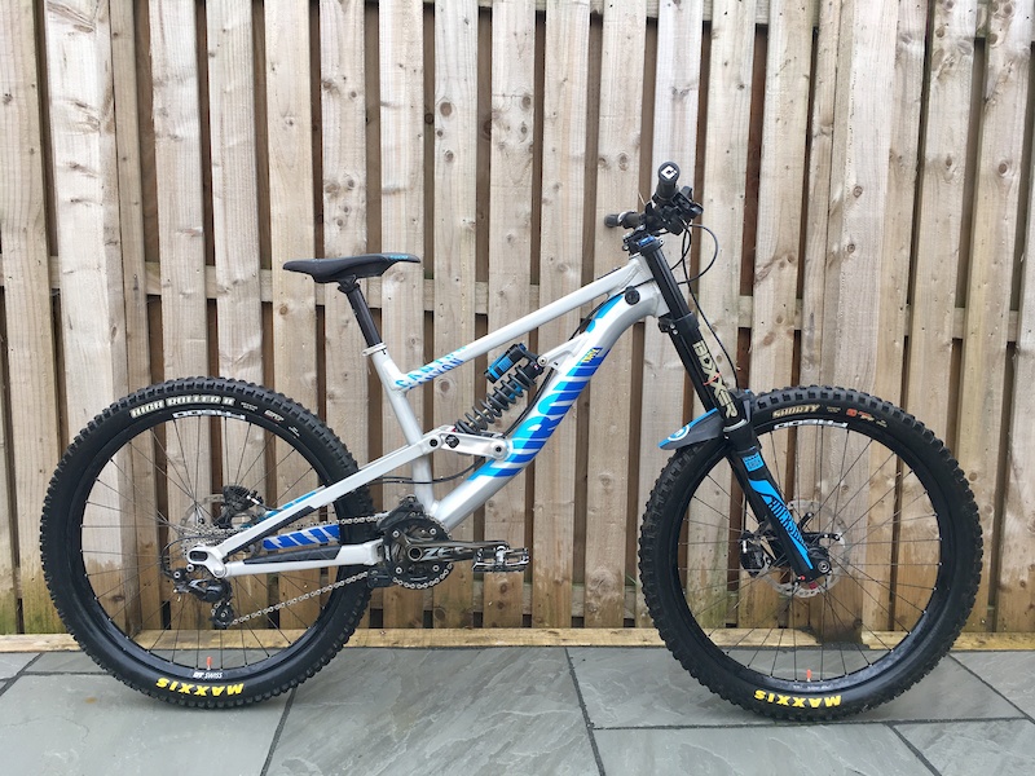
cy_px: 388
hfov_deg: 61.7
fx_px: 867
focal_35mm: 29
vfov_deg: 48.2
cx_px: 518
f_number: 2.2
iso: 25
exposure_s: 1/104
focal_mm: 4.15
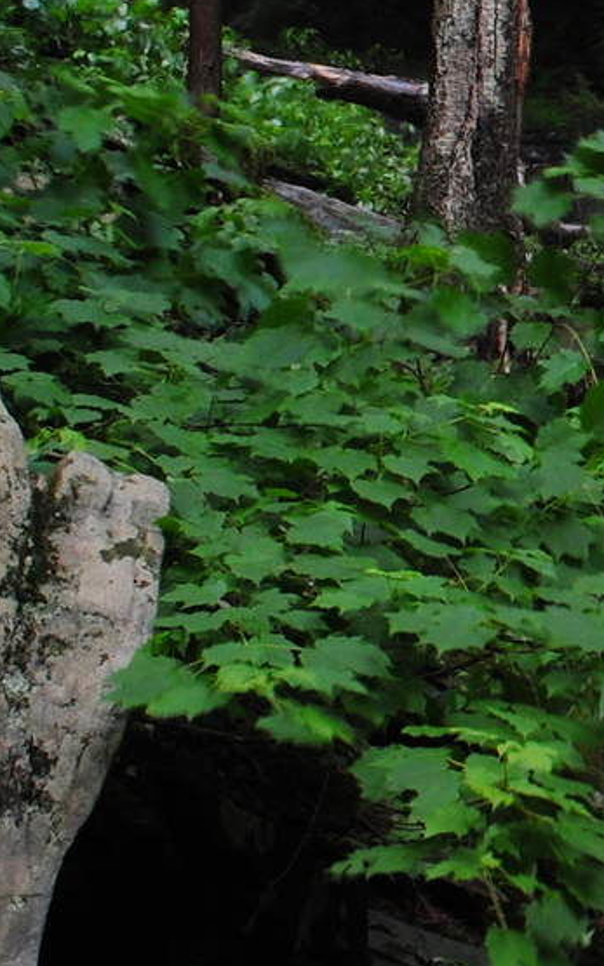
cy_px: 267
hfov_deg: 10.7
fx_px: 2975
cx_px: 1192
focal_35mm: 113
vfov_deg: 18.3
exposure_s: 1
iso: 200
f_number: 9
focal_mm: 20
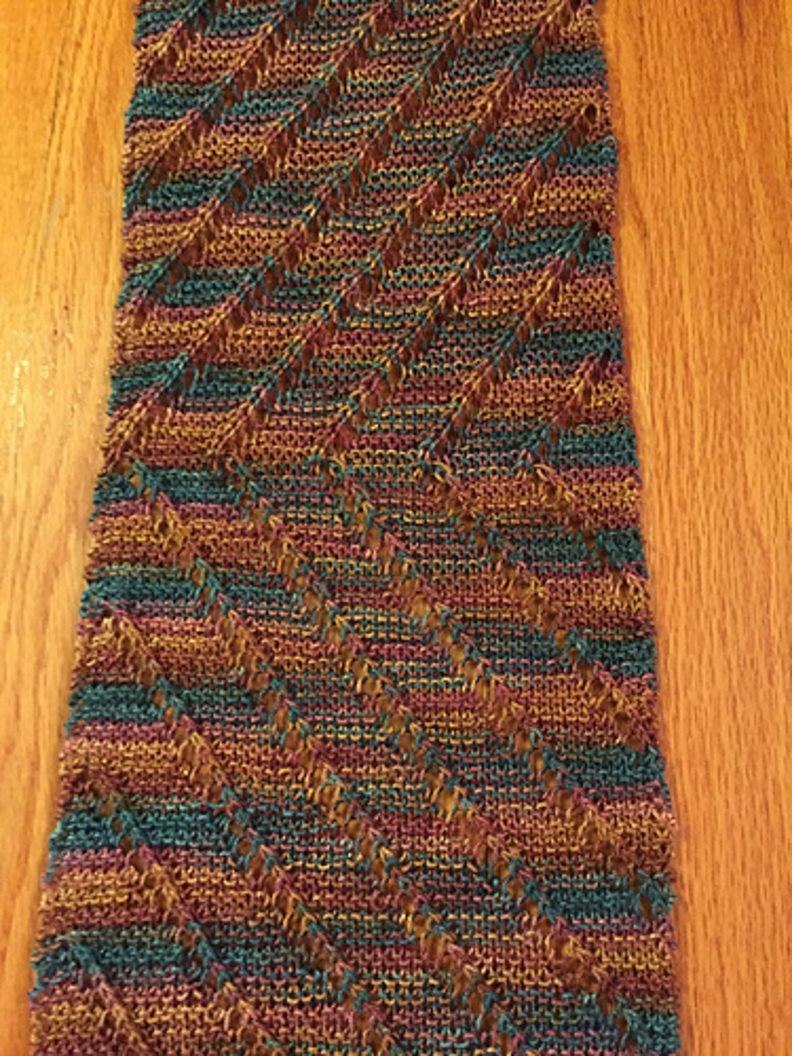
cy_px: 528
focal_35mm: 29
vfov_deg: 61.7
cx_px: 396
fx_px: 885
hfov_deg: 48.2
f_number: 2.2
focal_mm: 4.15
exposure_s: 1/15
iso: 320
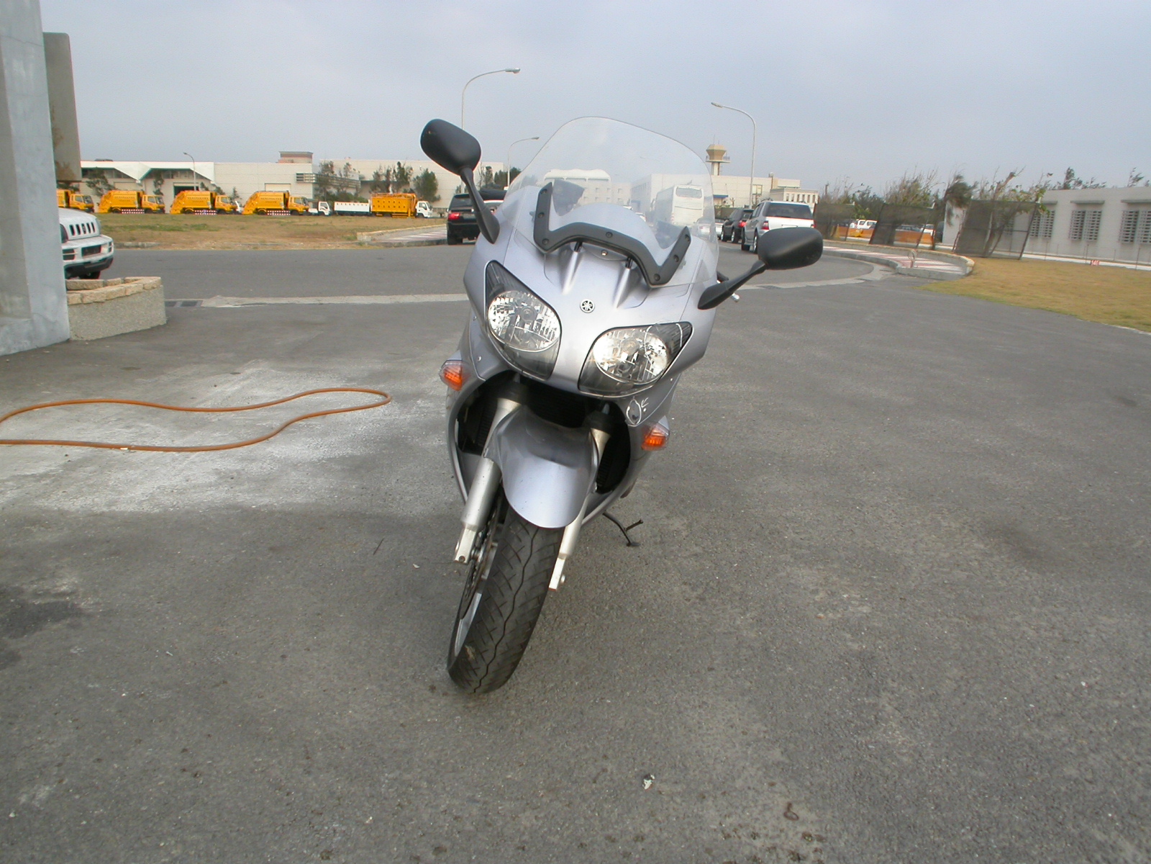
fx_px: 1264
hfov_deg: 49.0
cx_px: 576
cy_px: 432
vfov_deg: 37.7
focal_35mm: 38
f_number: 4.2
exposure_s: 1/86.1
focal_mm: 7.85
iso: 100
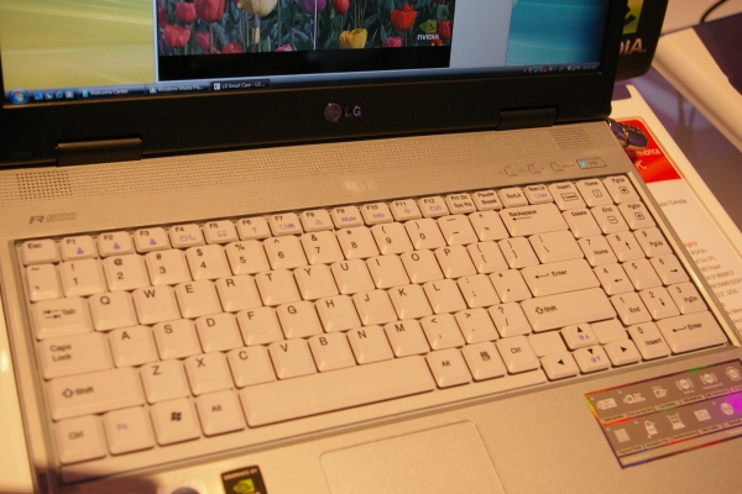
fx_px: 958
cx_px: 371
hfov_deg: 42.3
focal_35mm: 46
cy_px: 247
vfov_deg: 28.9
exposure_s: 1/90
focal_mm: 31
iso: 800
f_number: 5.6
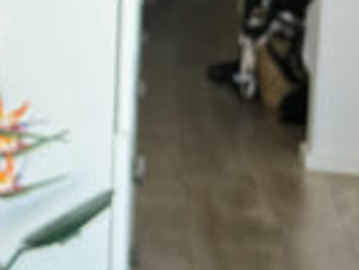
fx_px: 1351
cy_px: -114
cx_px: -594
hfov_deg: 11.5
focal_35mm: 130
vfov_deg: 11.1
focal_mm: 6.8
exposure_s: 1/50
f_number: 1.8
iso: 125
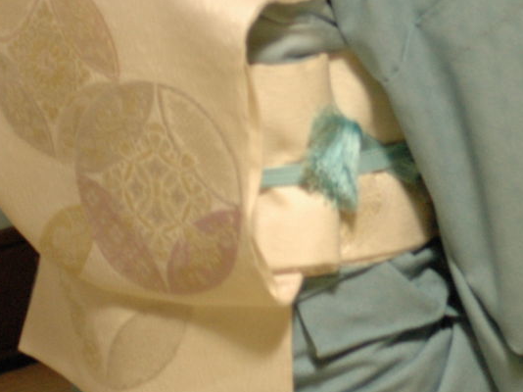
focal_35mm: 291
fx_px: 4395
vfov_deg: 5.1
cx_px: 693
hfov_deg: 6.7
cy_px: -24
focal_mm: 70
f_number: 4
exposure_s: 1/30
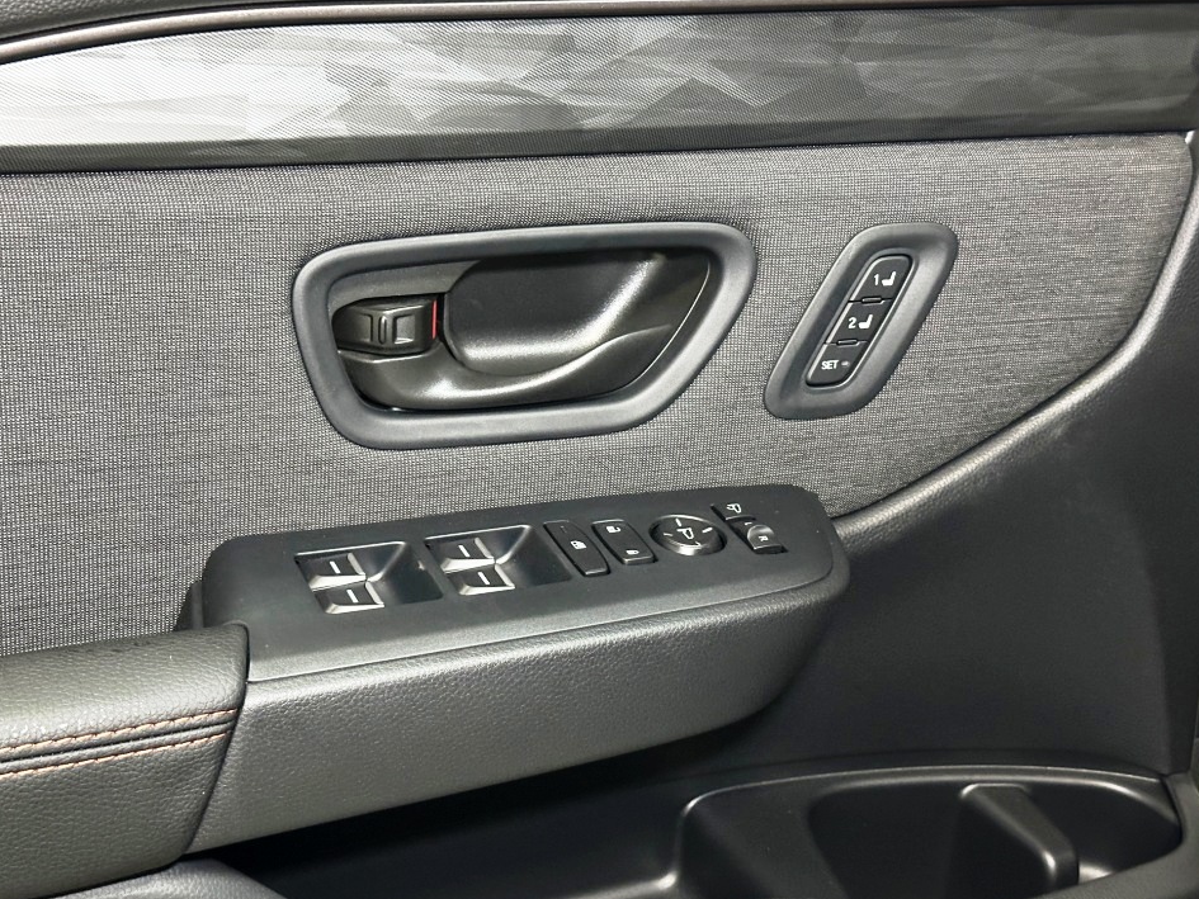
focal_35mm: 52
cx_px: 608
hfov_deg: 36.8
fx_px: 1801
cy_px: 462
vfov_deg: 28.0
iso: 640
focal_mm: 6.86
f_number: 1.78
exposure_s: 1/30
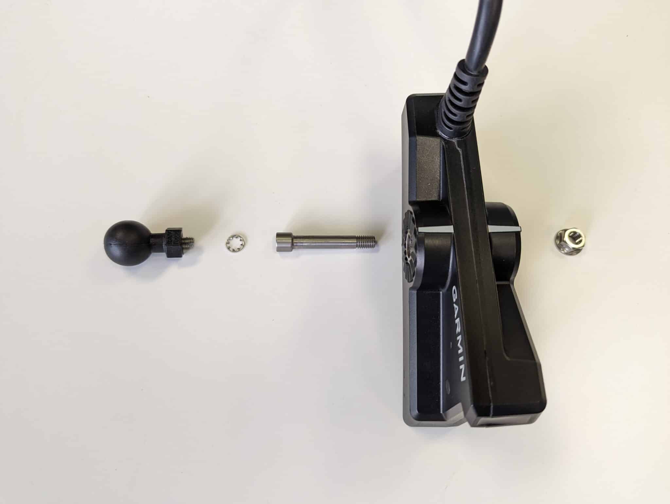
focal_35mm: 24
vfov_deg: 56.9
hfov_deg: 71.5
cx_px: 335
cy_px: 252
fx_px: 465
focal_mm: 6.81
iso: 77
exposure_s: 1/60
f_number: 1.85
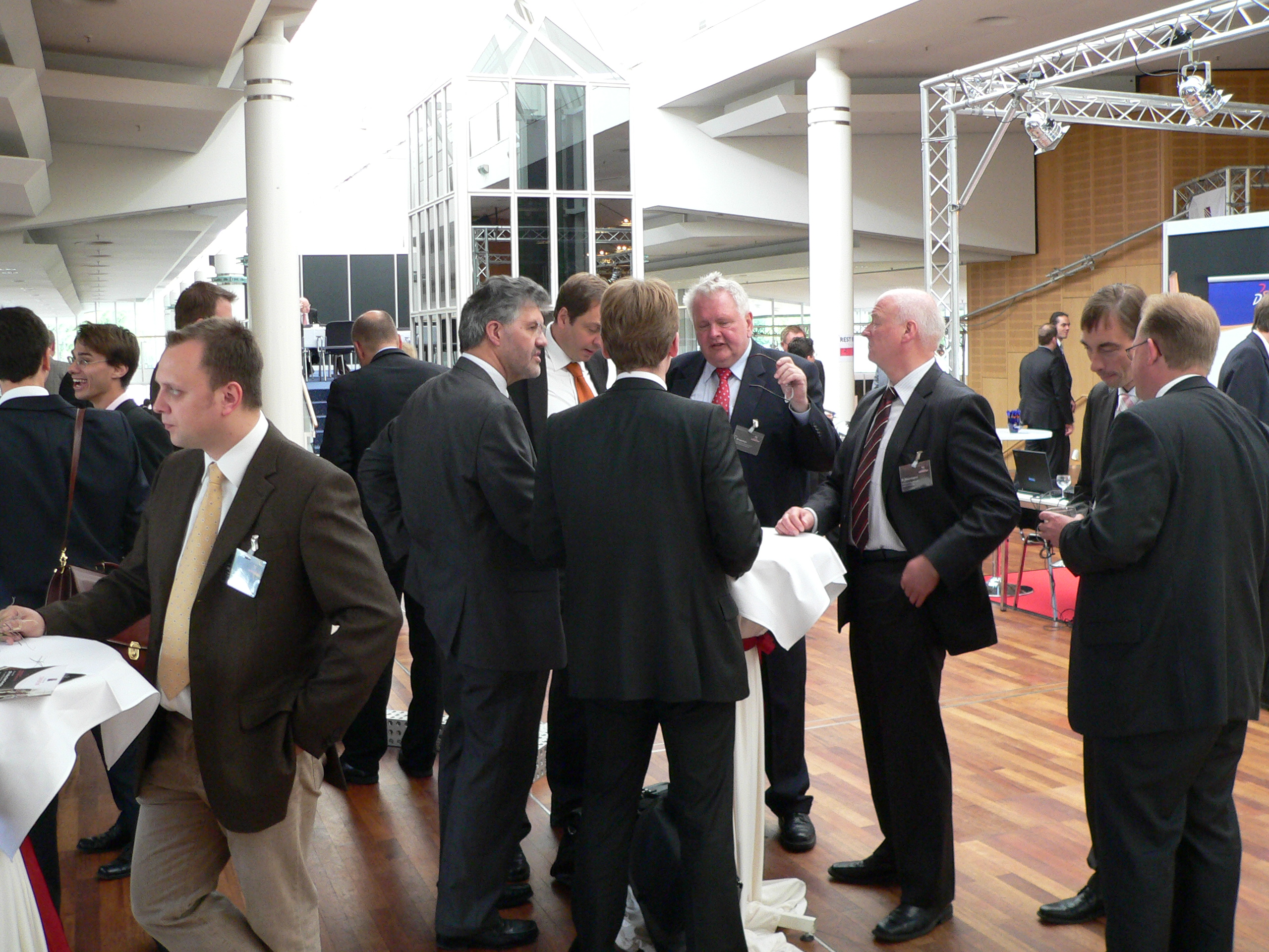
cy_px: 476
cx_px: 634
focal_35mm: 36
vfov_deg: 39.7
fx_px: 1320
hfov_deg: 51.4
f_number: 2.8
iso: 200
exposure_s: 1/30
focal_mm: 6
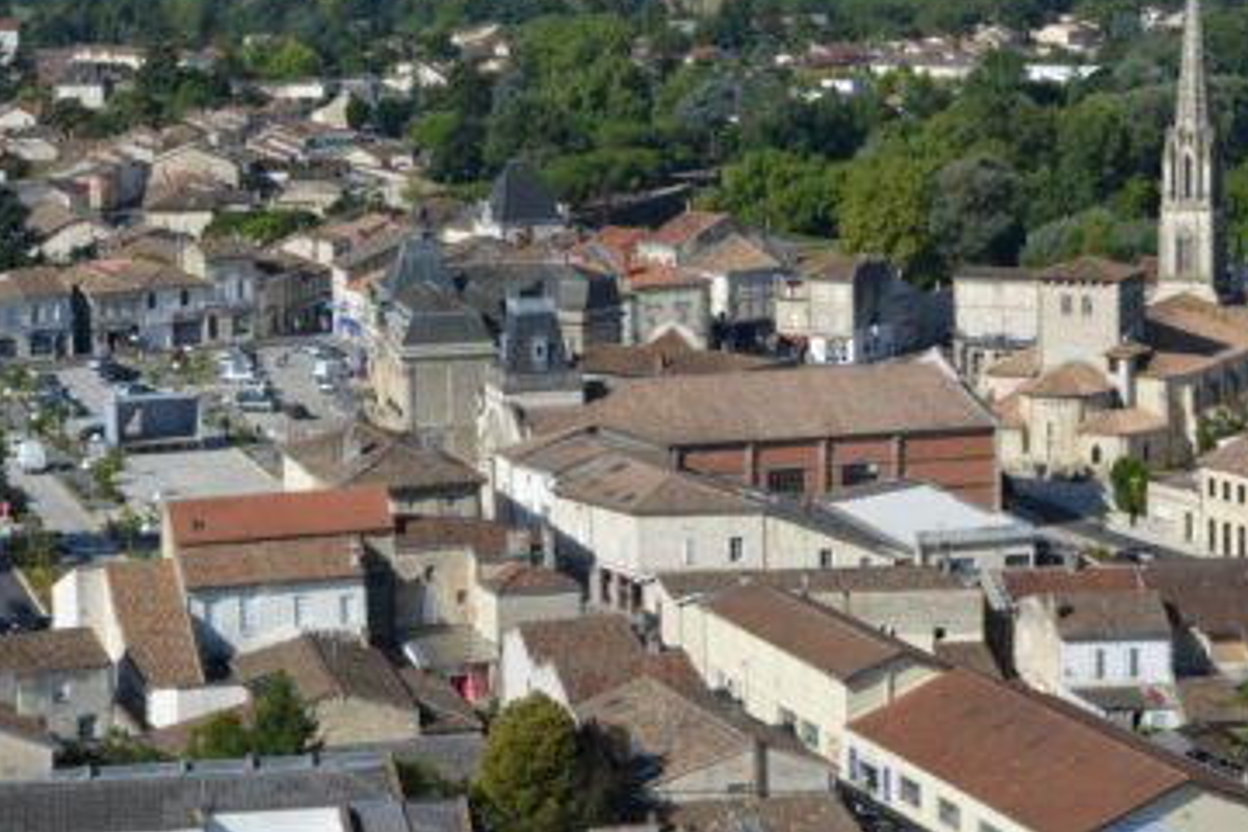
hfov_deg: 20.4
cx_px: 520
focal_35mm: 100
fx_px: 3466
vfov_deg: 13.7
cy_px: 336
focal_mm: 50
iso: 1000
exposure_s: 1/1000
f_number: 16
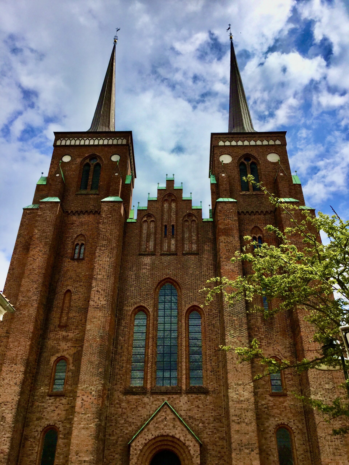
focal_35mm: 31
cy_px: 232
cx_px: 174
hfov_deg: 45.4
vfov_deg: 58.4
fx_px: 417
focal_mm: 3.3
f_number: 2.4
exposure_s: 1/3268
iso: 25
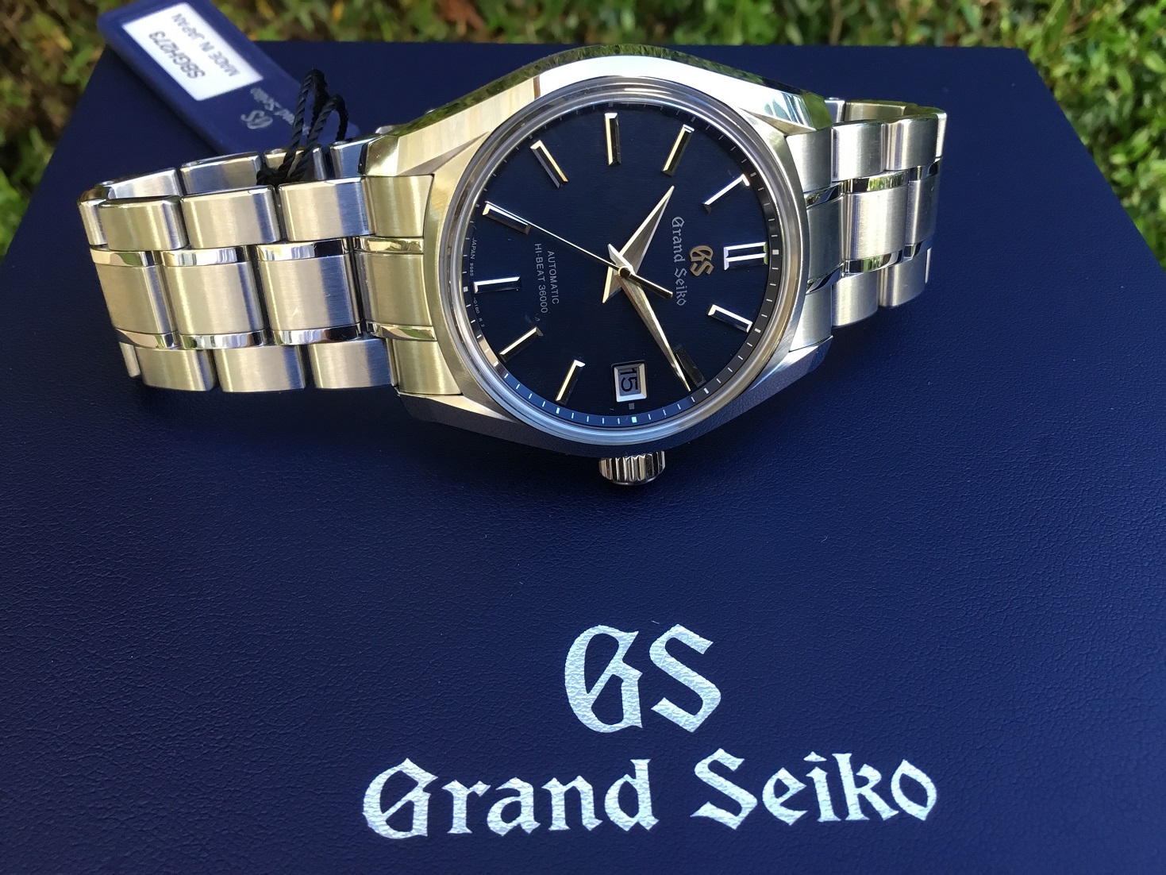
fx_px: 1044
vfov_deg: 45.4
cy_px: 438
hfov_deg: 58.3
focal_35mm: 31
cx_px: 583
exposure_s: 1/40
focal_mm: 3.3
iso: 32
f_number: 2.4
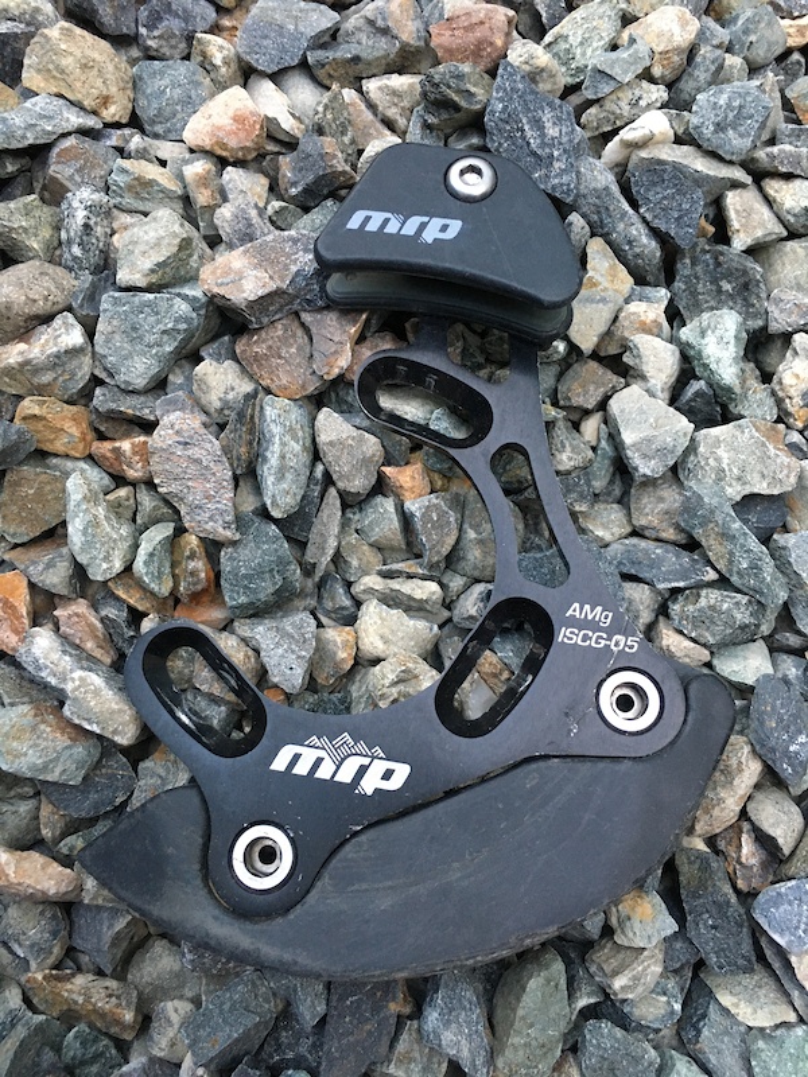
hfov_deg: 48.2
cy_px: 538
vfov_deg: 61.7
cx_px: 404
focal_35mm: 29
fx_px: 903
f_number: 2.2
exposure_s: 1/24
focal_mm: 4.15
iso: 200
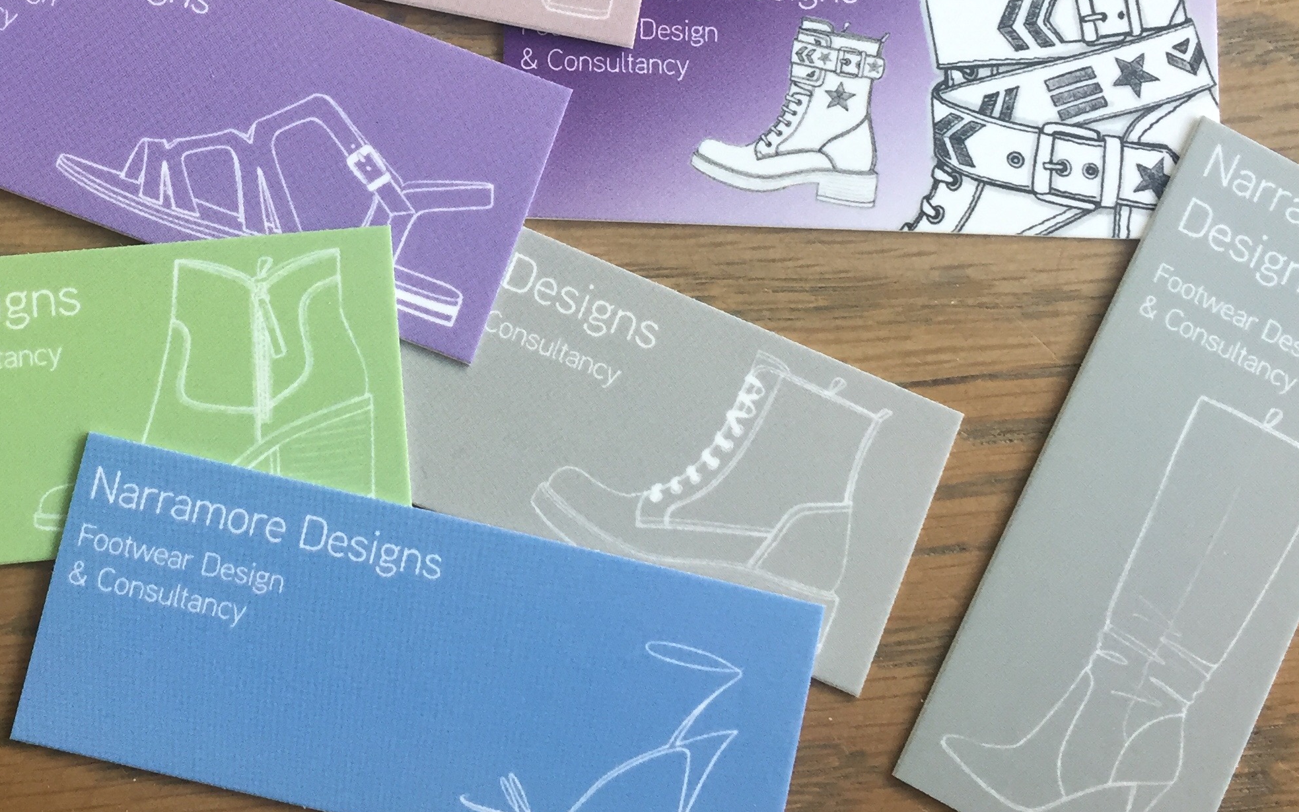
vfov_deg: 24.9
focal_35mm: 51
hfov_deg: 39.0
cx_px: 399
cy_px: 157
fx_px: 1806
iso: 32
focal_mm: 4.15
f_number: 2.2
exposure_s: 1/33
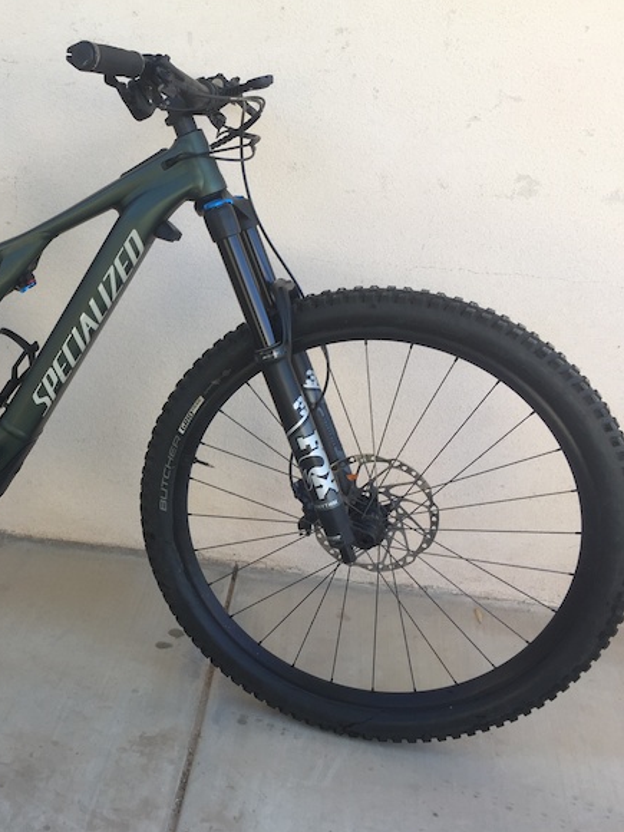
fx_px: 961
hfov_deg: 34.2
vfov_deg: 46.8
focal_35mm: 40
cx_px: 73
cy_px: 417
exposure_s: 1/138
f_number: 2.2
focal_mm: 4.15
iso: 32
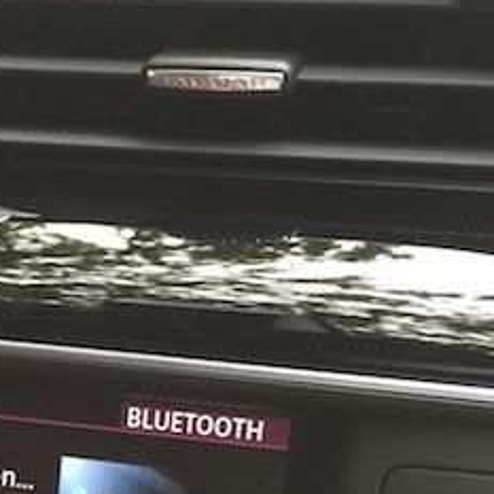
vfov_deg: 19.0
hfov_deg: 19.5
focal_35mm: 87
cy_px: 571
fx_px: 1405
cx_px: 25
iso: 32
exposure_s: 1/30
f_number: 2.2
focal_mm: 4.15
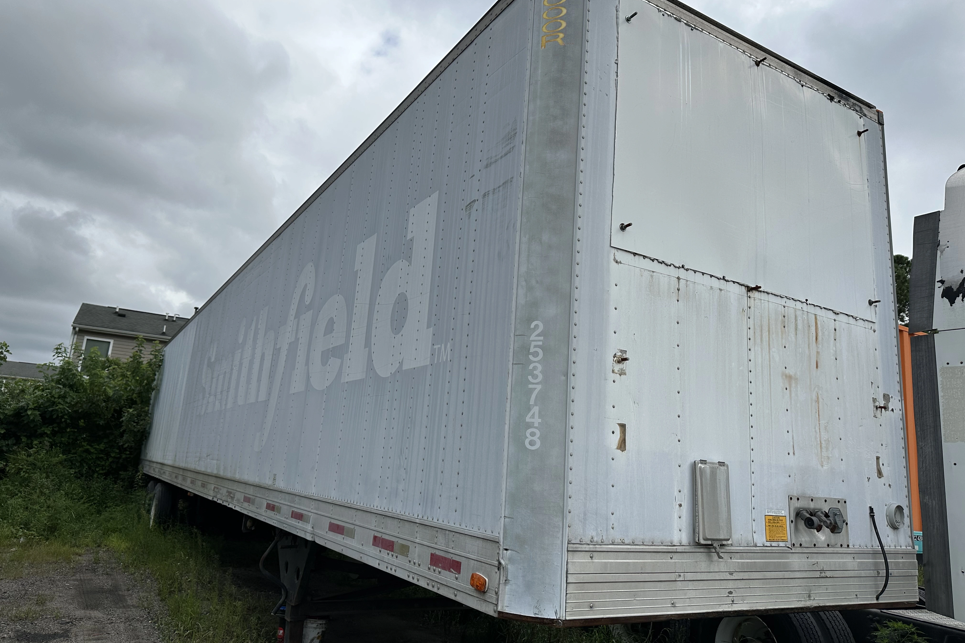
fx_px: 670
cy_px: 309
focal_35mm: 25
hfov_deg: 71.5
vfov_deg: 51.3
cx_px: 482
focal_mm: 6.86
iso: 80
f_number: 1.78
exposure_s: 1/5848
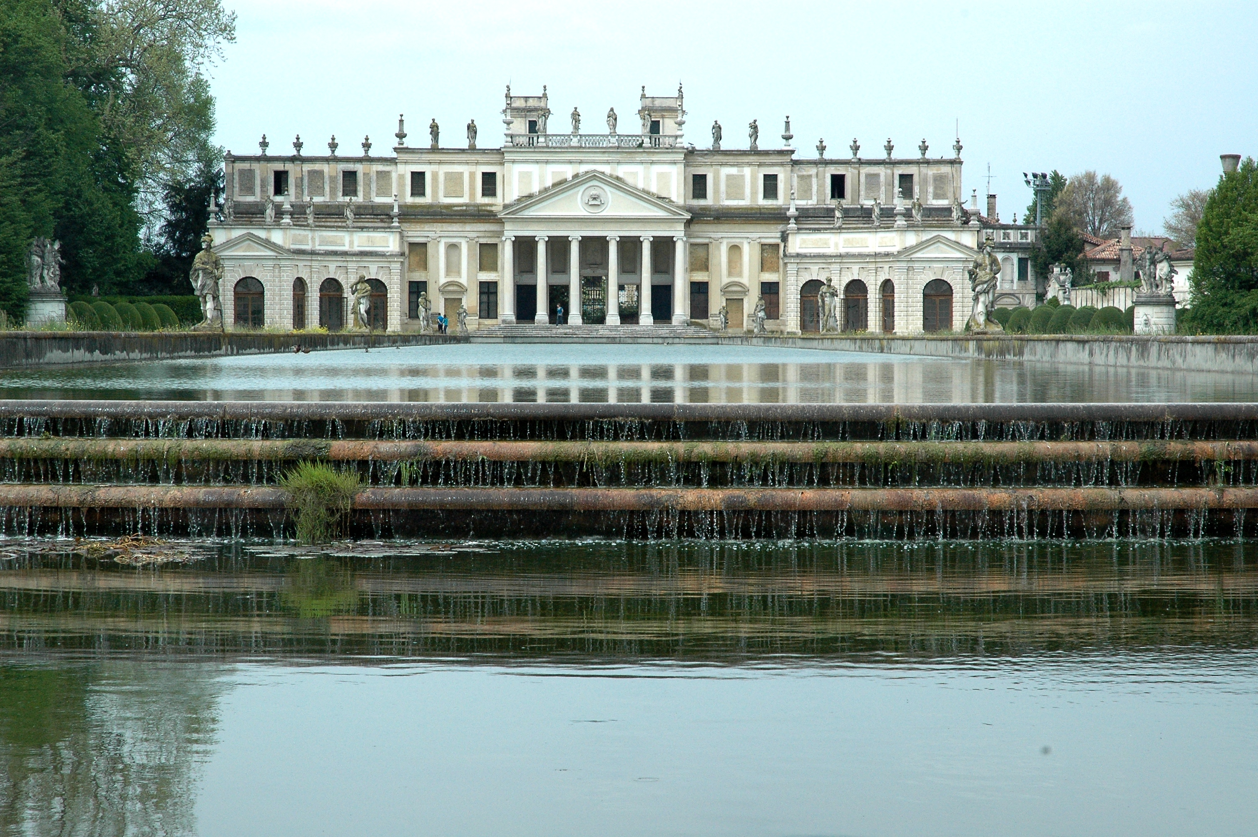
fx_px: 3666
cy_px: 418
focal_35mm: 105
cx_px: 629
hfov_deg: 19.5
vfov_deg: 13.0
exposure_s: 1/500
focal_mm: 70
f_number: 11
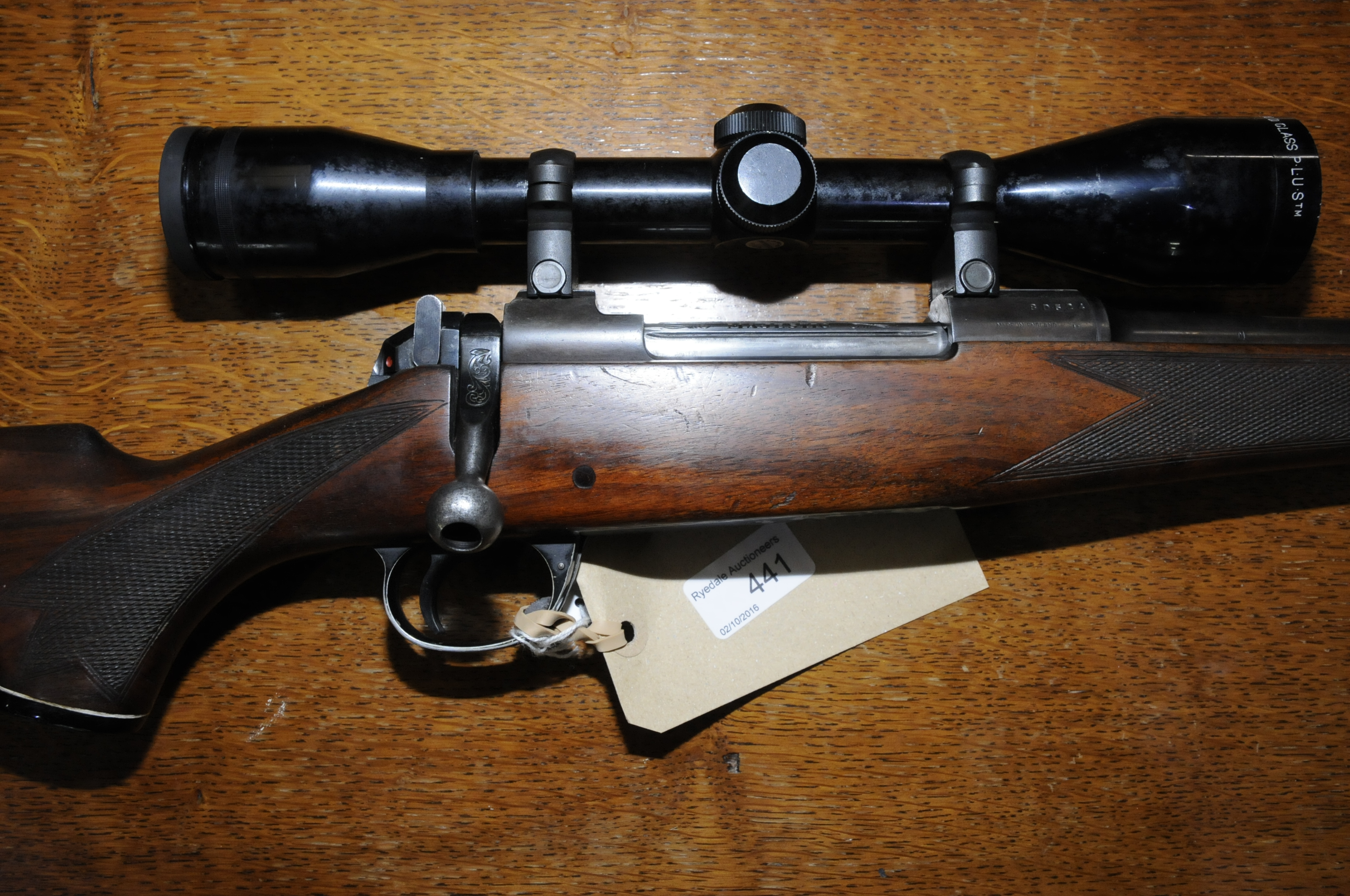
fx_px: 1124
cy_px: 448
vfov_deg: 43.5
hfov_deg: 62.0
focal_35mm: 30
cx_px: 675
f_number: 8
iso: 1250
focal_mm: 20
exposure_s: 1/60
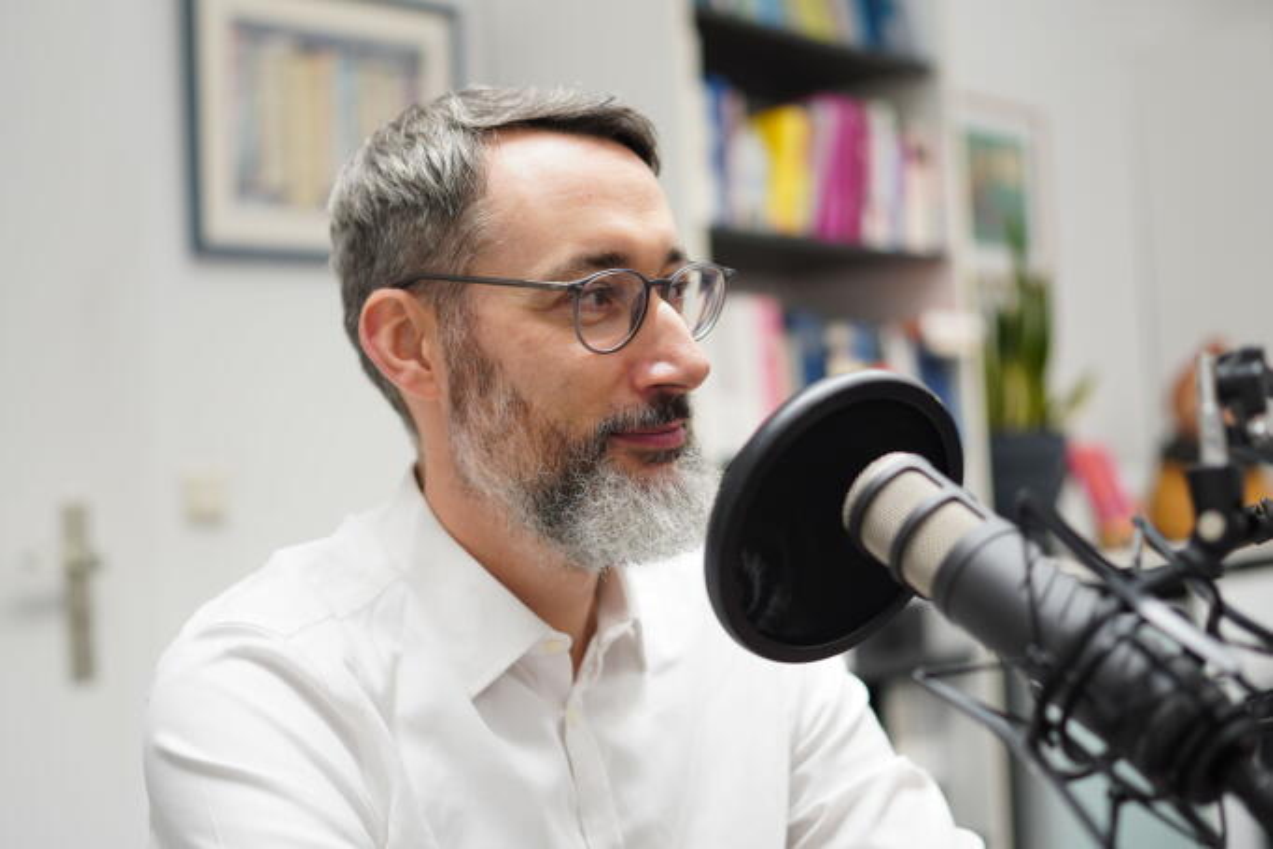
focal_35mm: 52
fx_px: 1857
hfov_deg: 37.8
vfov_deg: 25.8
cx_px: 636
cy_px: 424
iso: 100
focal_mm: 35
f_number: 1.4
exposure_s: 1/100
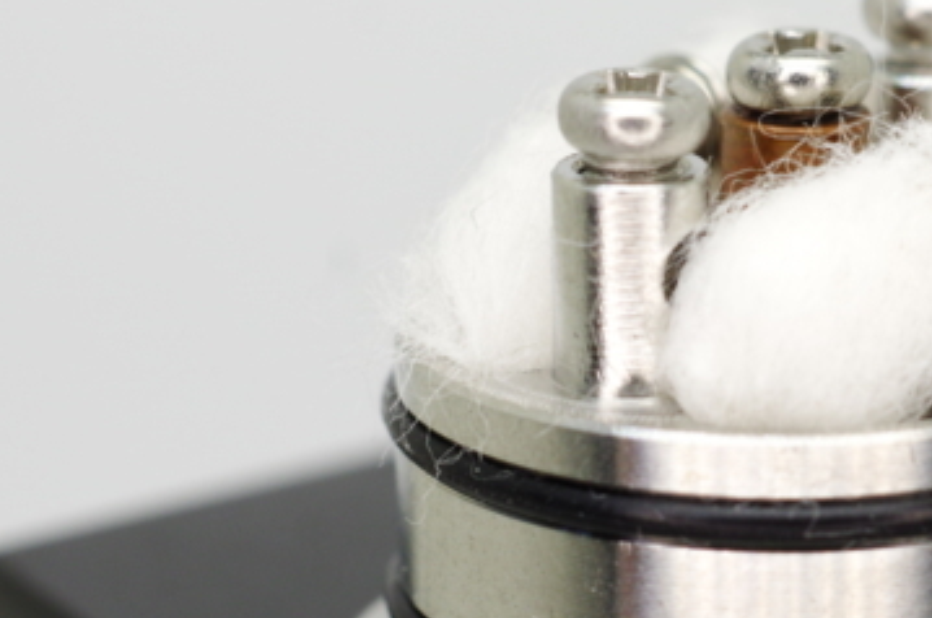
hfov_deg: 14.1
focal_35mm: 145
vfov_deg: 9.4
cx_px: 800
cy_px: 209
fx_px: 3747
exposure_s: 1/100
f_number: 8
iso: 400
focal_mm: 35
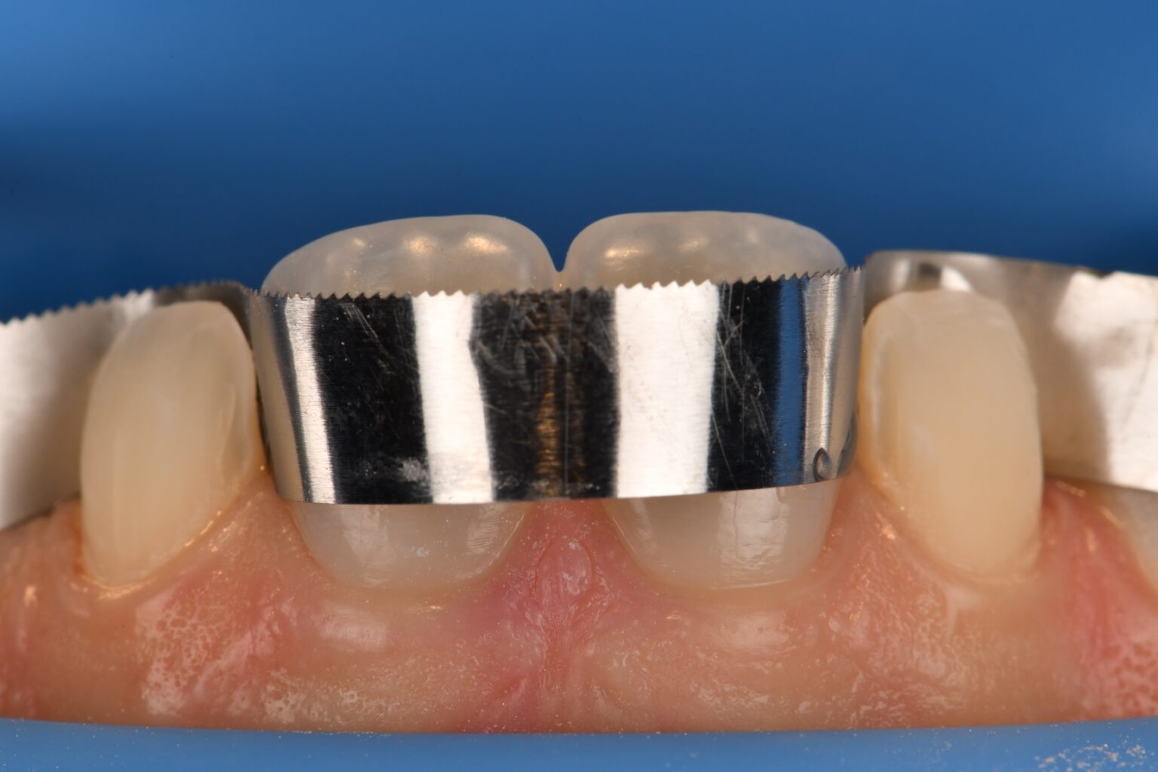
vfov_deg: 10.9
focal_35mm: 126
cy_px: 386
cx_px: 579
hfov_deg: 16.3
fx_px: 4051
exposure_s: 1/160
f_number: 32
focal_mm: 105
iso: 200
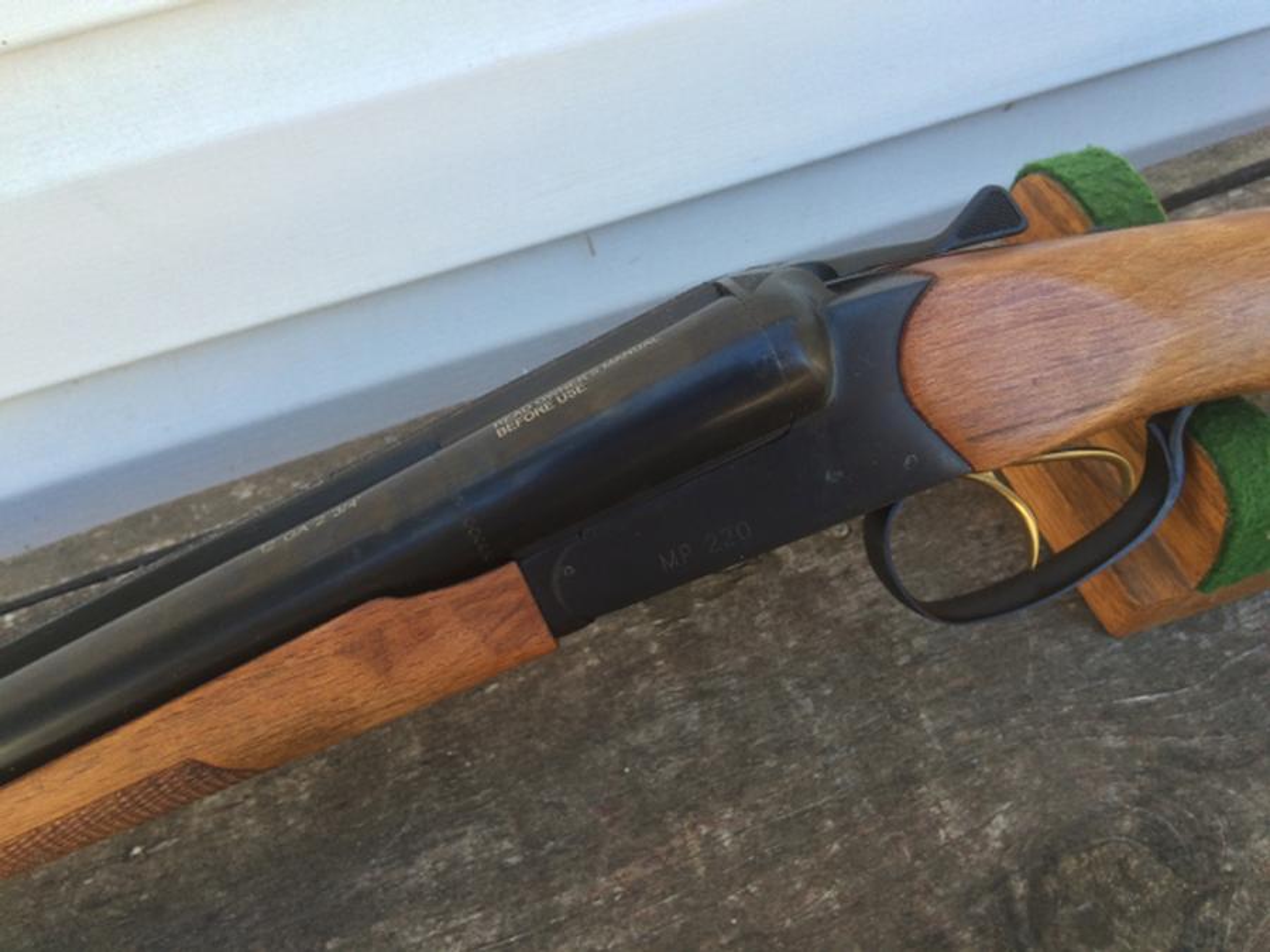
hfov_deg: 61.7
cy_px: 476
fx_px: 1064
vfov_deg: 48.2
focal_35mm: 29
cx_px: 635
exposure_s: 1/120
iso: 64
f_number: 2.2
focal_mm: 4.15
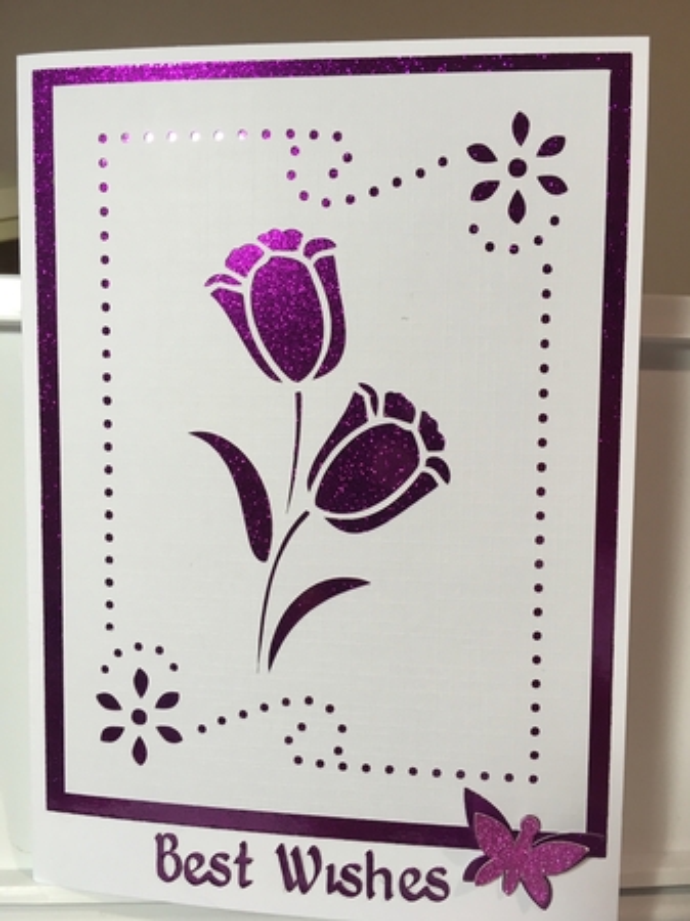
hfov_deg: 48.2
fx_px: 771
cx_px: 345
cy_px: 460
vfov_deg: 61.7
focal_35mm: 29
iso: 25
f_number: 2.2
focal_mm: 4.15
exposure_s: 1/33
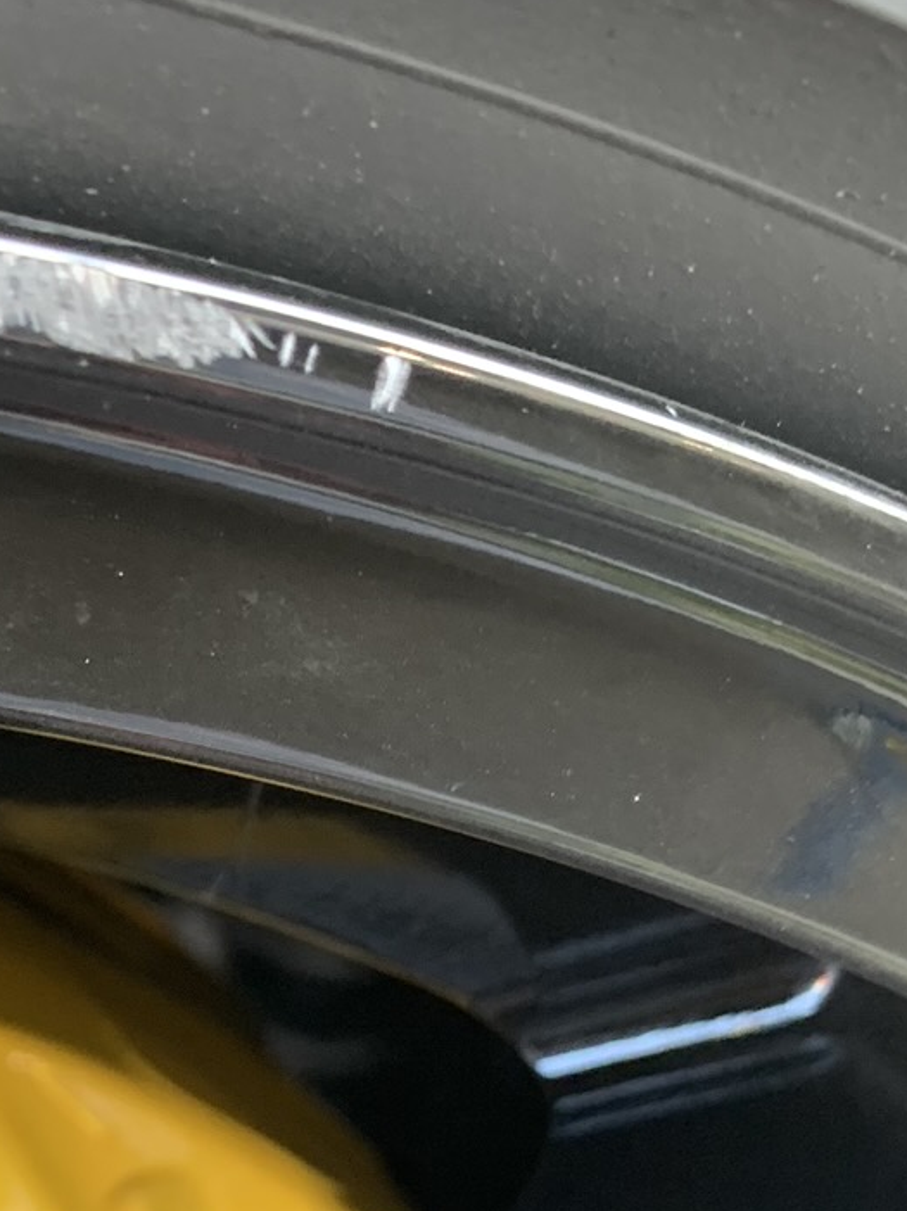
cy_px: 1178
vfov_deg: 24.6
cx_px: -135
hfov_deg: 18.5
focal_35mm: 76
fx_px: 2658
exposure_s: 1/60
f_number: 1.8
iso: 200
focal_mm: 4.25
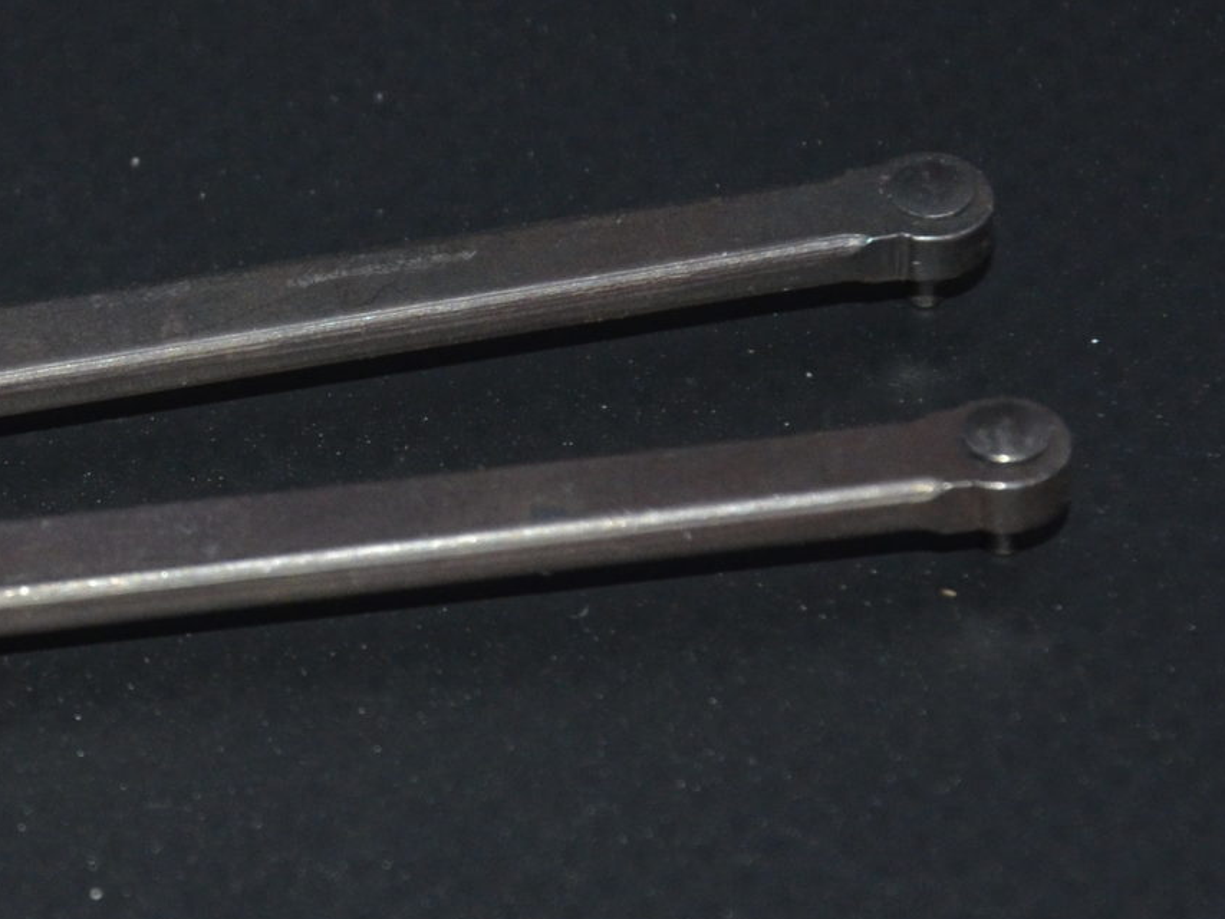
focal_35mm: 285
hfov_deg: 6.9
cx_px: -9
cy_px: 378
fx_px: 10087
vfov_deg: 5.2
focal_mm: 66
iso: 800
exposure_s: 1/60
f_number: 5.3
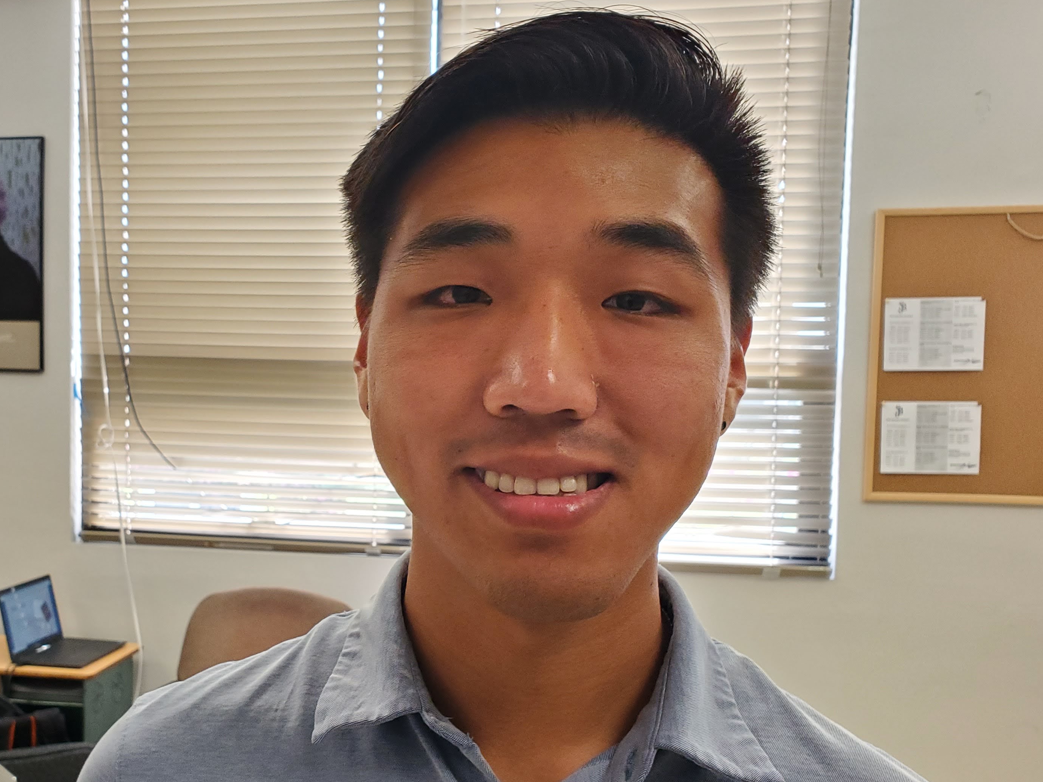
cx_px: 336
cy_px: 495
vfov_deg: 37.5
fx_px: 1145
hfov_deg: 48.0
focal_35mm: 38
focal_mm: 4.3
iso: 250
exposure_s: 1/40
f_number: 2.4
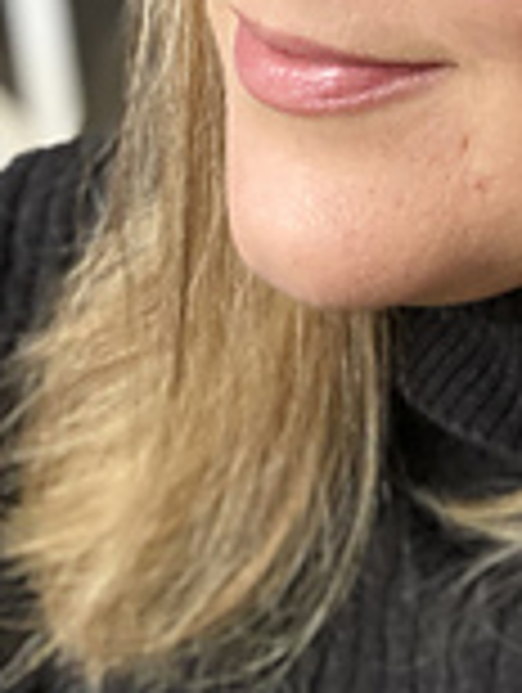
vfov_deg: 17.3
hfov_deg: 14.0
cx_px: 554
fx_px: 2085
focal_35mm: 104
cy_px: -302
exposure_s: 1/30
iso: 50
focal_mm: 2.87
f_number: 2.2
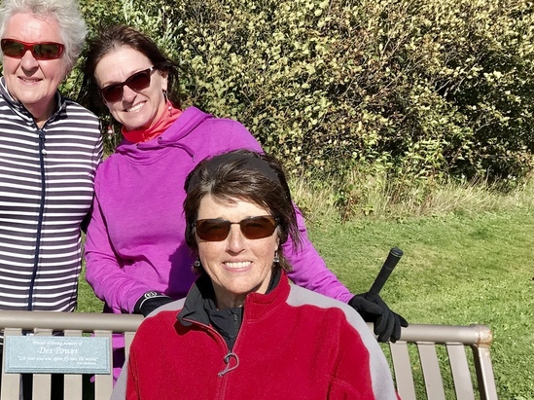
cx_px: 76
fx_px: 755
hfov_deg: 37.0
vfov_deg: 29.5
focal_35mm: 49
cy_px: 252
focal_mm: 3.99
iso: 20
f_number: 1.8
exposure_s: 1/2457
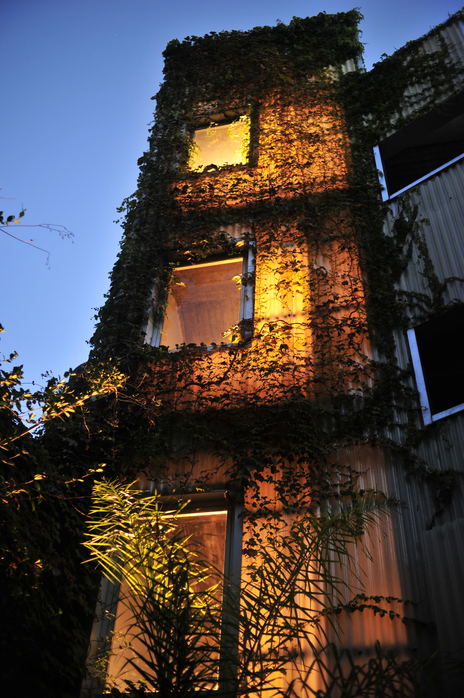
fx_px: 677
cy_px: 349
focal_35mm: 35
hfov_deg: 37.8
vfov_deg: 54.5
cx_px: 232
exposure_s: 1/5
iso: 500
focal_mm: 35
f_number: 2
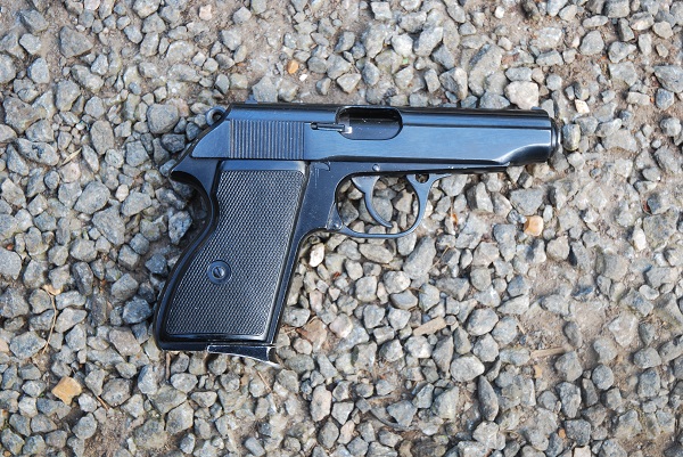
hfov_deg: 30.5
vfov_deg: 20.6
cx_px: 342
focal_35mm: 66
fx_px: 1253
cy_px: 228
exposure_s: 1/80
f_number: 4.5
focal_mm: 44
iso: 200
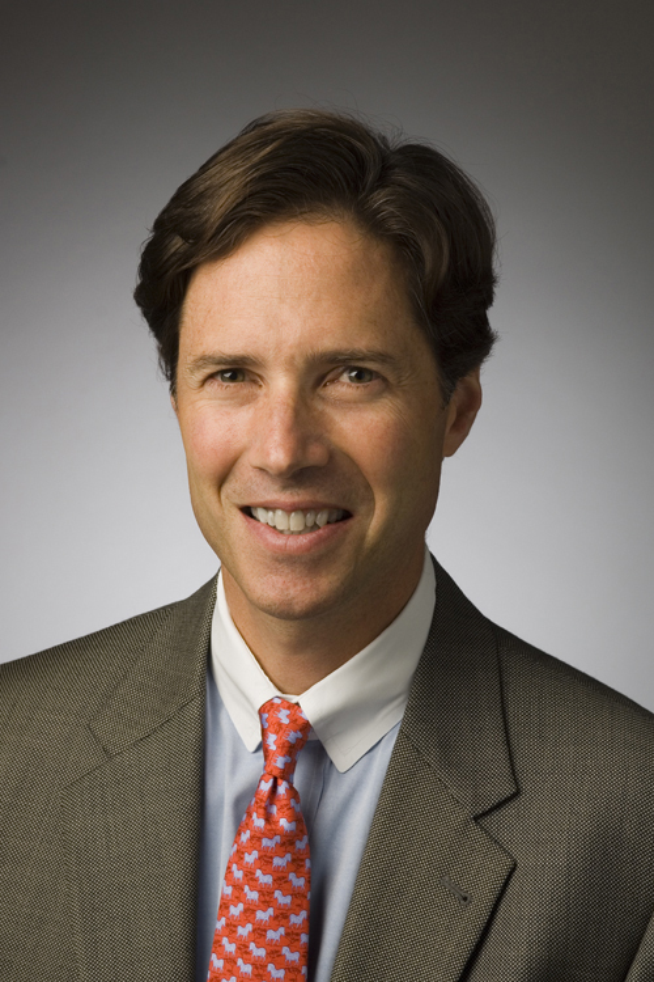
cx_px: 327
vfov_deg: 22.6
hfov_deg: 15.2
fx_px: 2452
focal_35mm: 90
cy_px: 491
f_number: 9
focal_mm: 60
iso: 100
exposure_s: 1/80
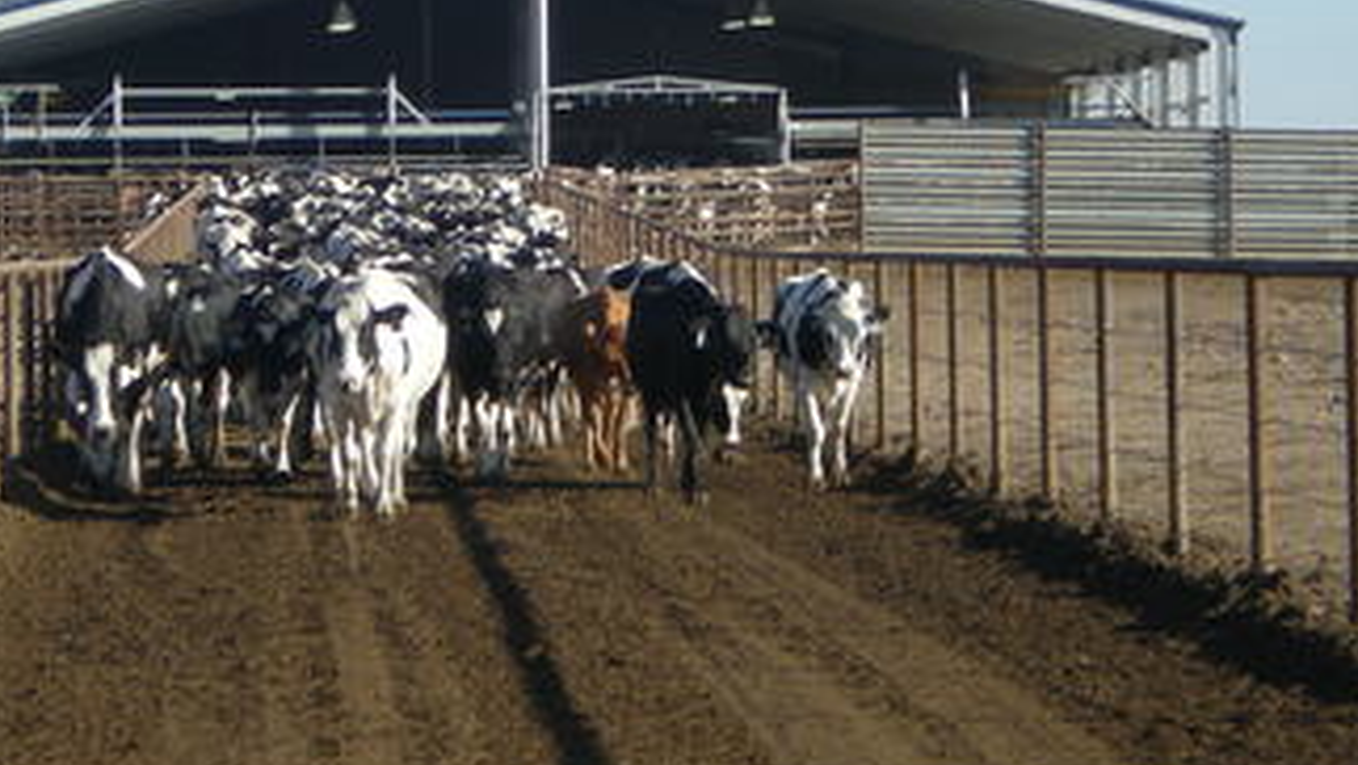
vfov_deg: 5.5
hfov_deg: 9.7
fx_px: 8033
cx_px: 517
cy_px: 259
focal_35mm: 223
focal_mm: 18.9
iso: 50
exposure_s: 1/162
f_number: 5.9
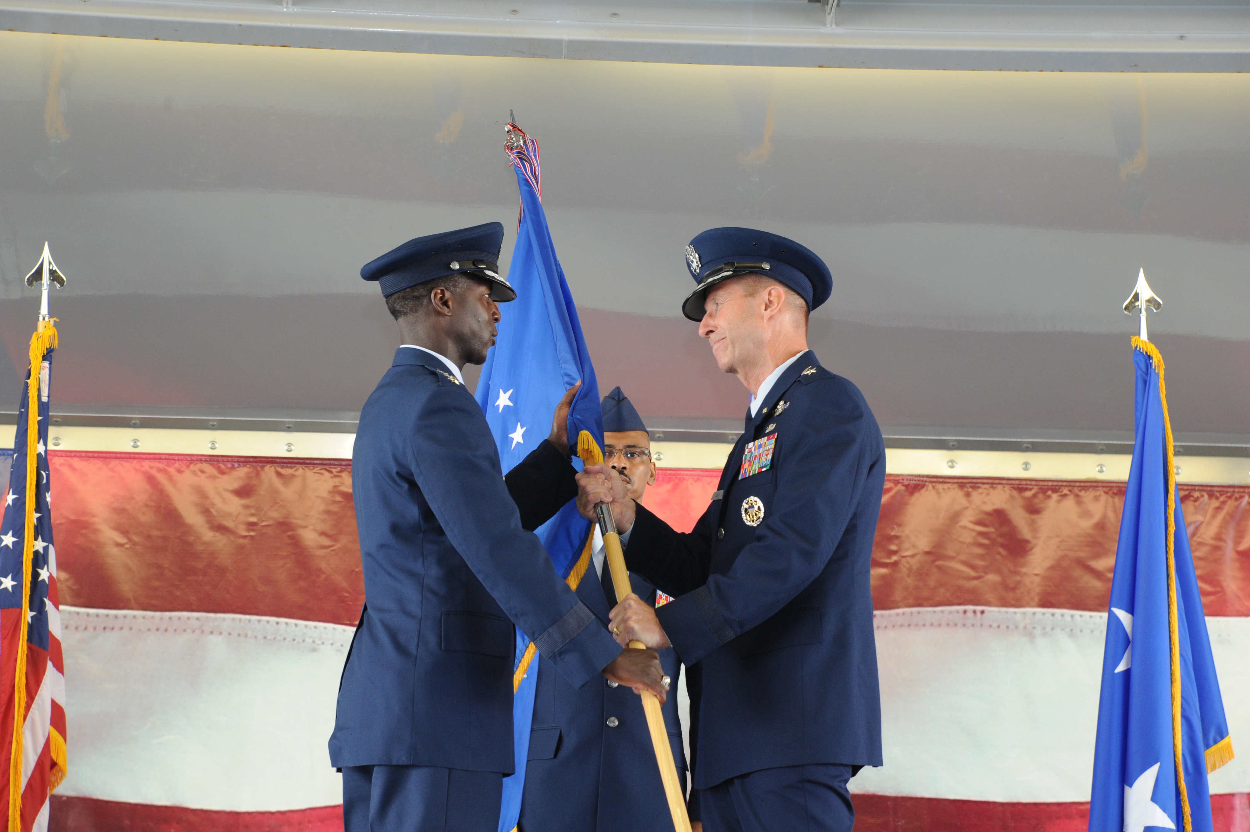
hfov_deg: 17.1
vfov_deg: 11.4
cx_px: 625
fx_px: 4164
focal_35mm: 120
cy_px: 416
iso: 1600
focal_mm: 120
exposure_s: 1/80
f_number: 8
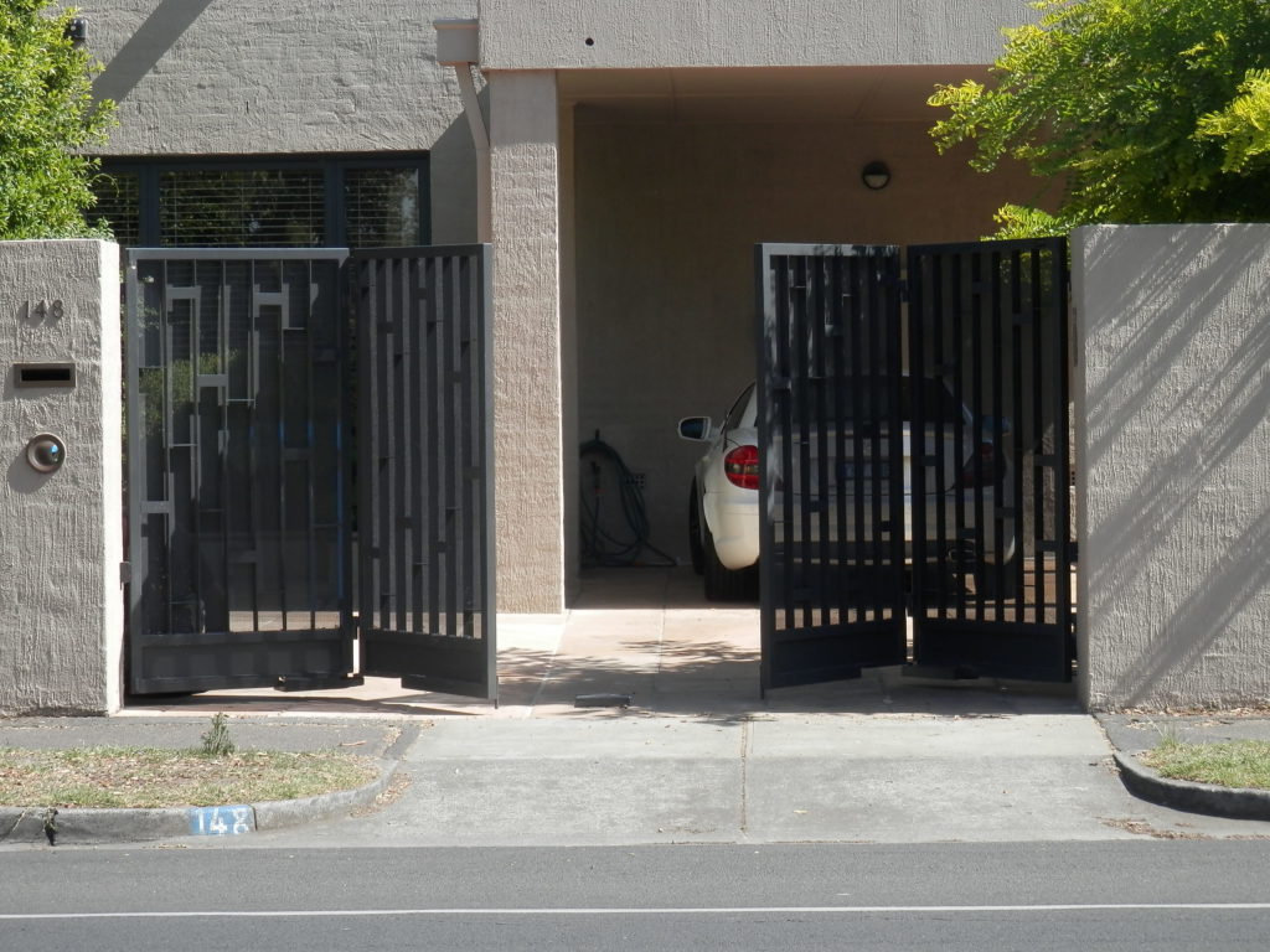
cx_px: 635
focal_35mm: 106
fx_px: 3889
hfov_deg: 18.5
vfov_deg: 14.0
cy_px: 476
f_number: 5
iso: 80
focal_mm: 19
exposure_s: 1/250
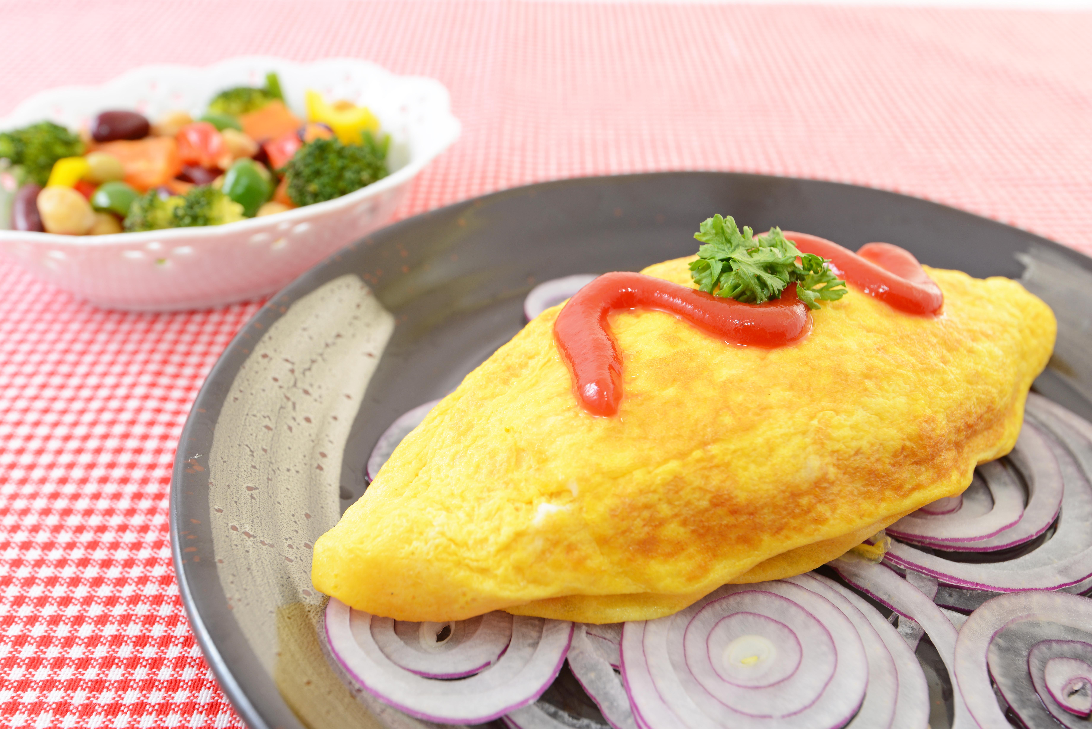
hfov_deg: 54.4
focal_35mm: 35
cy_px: 364
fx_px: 1062
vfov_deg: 37.9
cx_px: 546
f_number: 8
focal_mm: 35
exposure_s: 1/100
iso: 100
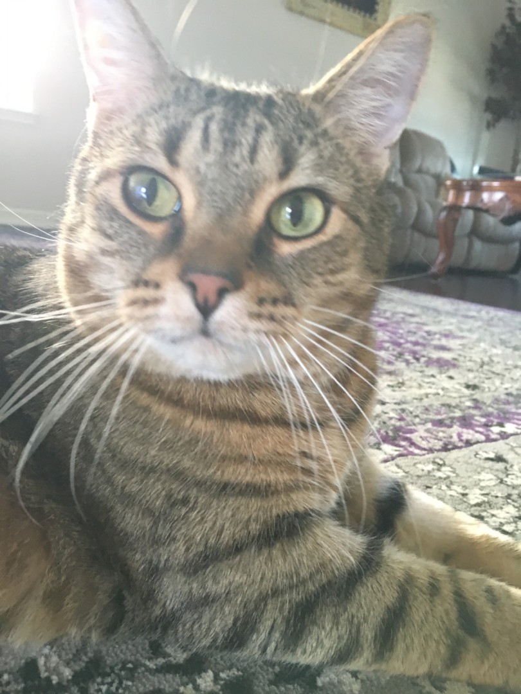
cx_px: 260
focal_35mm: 29
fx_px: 582
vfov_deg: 61.7
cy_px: 347
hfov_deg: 48.2
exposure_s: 1/15
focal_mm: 4.15
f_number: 2.2
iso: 250
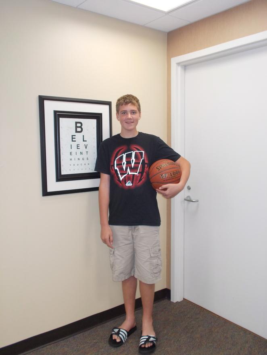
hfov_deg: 41.8
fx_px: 349
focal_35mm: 34
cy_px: 178
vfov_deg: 53.9
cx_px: 134
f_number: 3.6
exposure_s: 1/25
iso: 200
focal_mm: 6
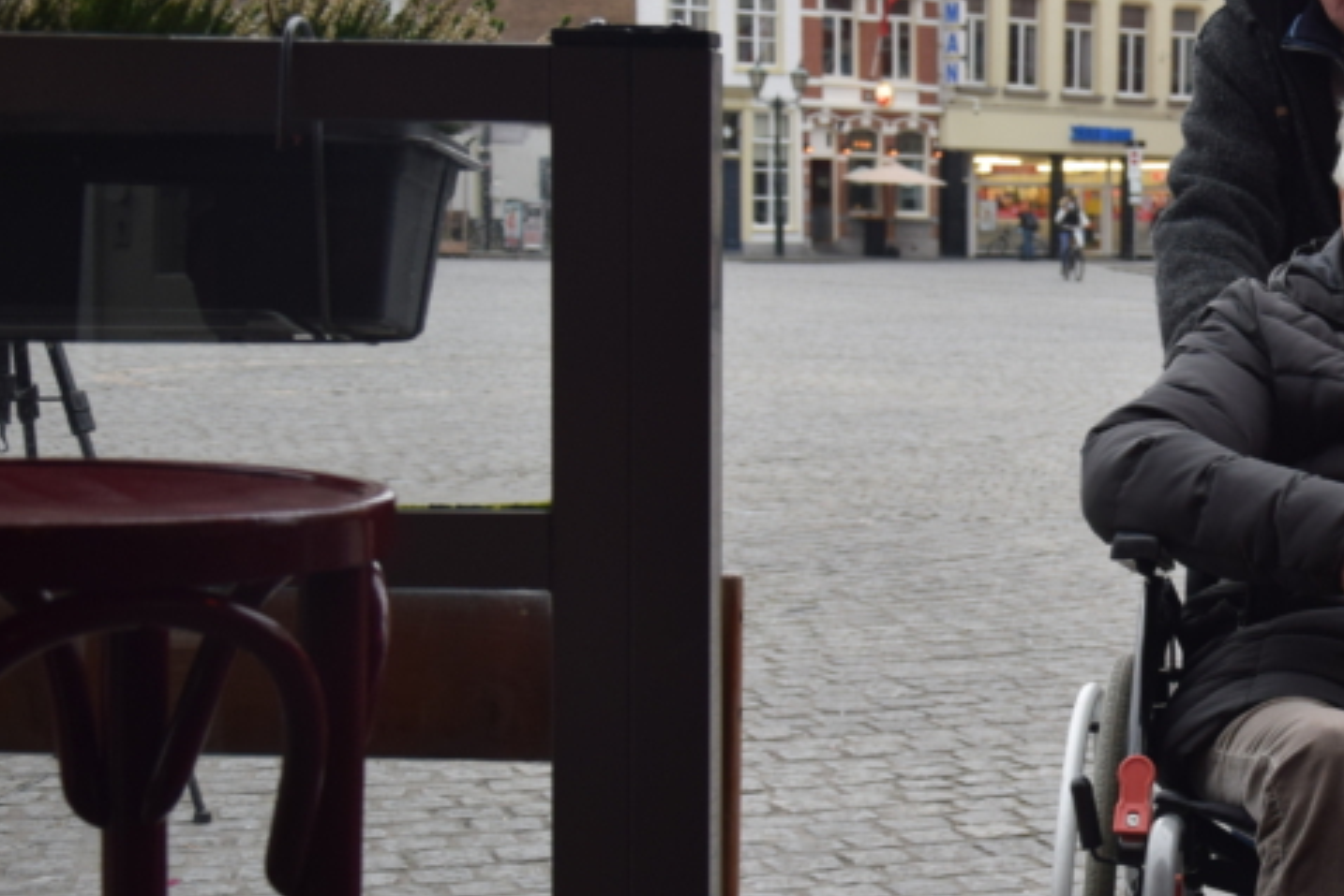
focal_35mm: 84
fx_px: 3137
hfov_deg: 22.9
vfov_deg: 16.3
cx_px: 1442
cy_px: 397
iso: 400
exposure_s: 1/125
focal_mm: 26
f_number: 5.6
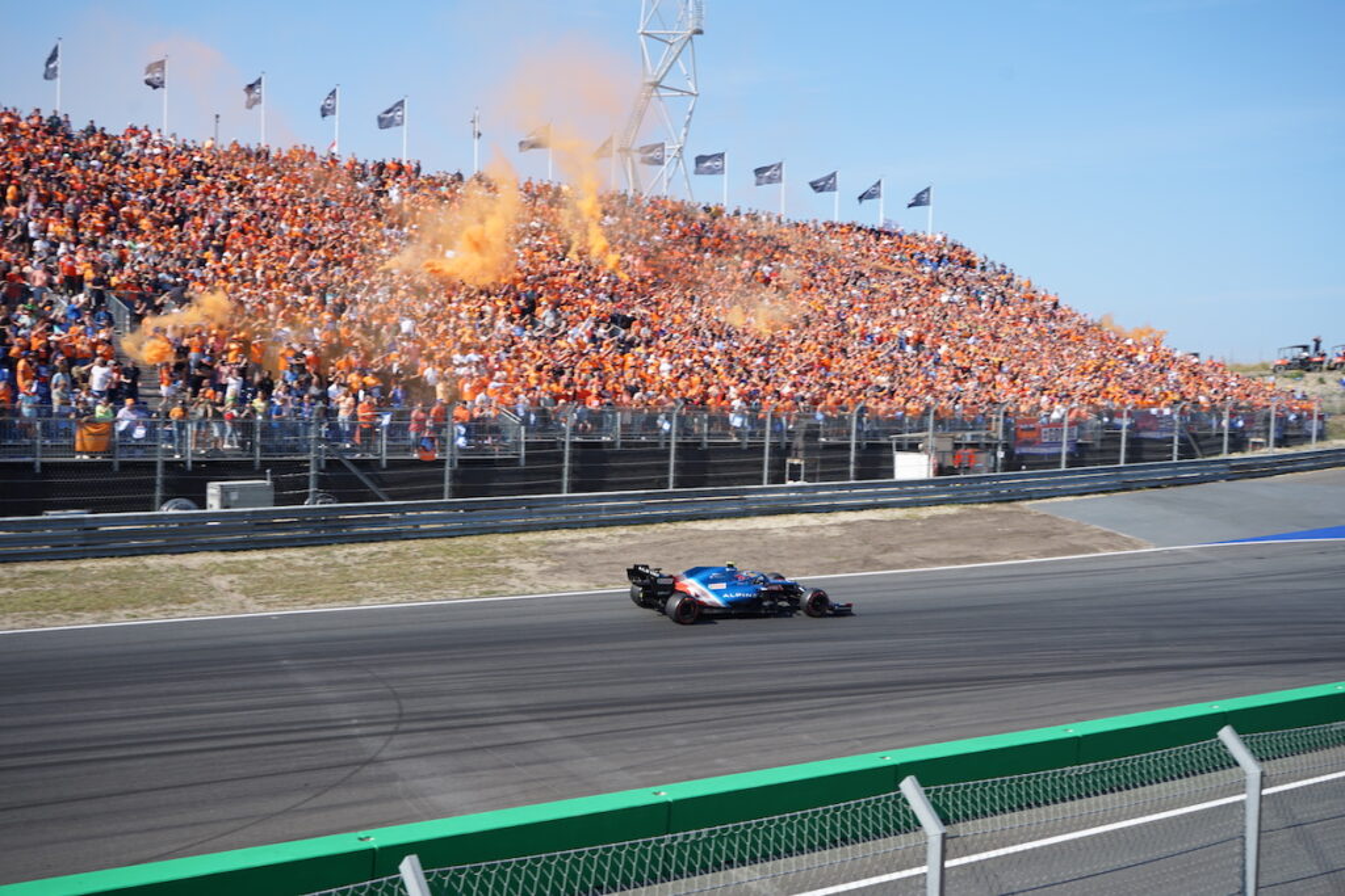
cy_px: 448
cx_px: 672
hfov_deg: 50.7
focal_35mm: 38
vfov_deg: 35.1
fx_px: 1420
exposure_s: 1/250
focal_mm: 38
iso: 100
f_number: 7.1
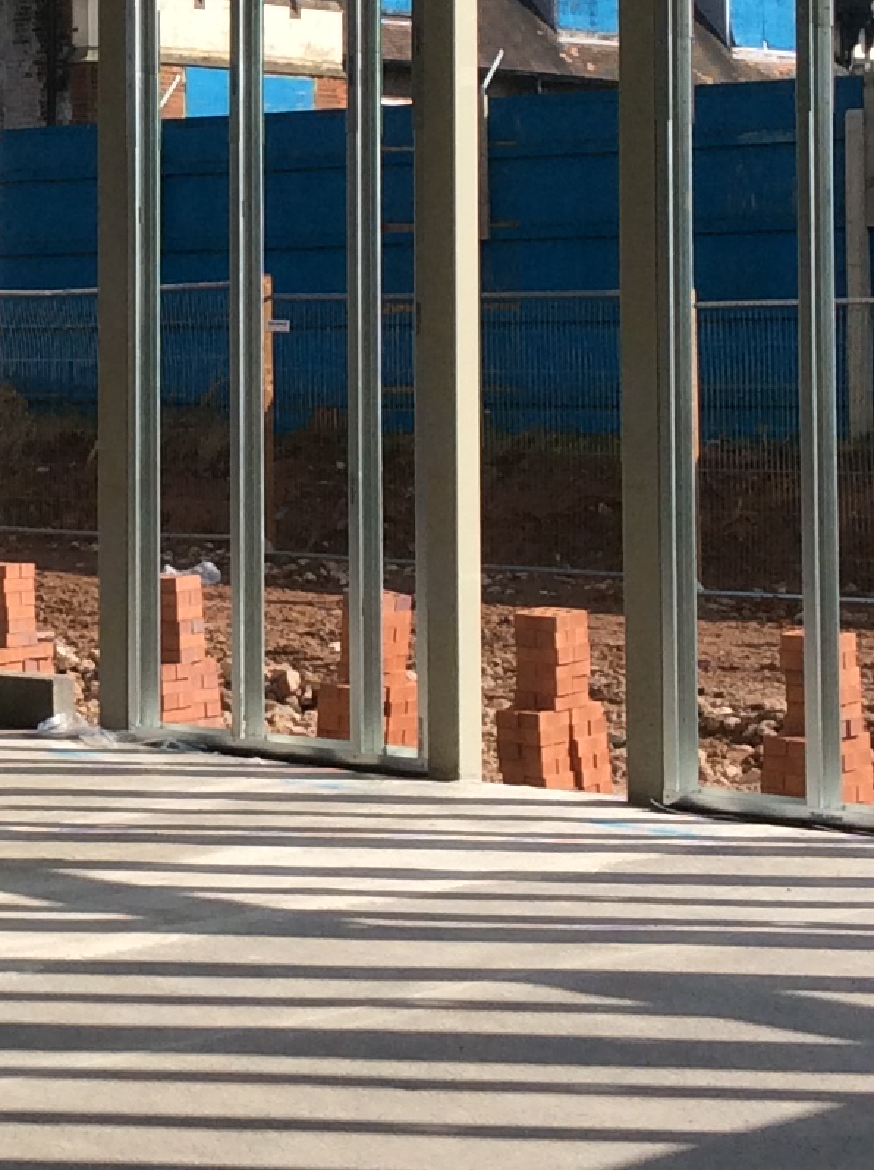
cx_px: -154
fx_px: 3511
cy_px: 132
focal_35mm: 104
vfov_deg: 18.6
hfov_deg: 13.8
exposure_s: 1/1192
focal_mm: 3.3
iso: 32
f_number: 2.4
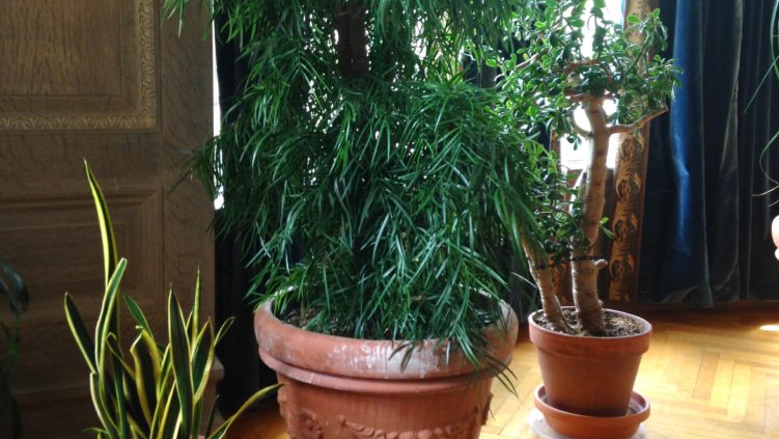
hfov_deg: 42.1
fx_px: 1012
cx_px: 383
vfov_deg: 24.4
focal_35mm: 49
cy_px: 170
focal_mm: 4.12
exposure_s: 1/20
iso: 64
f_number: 2.4
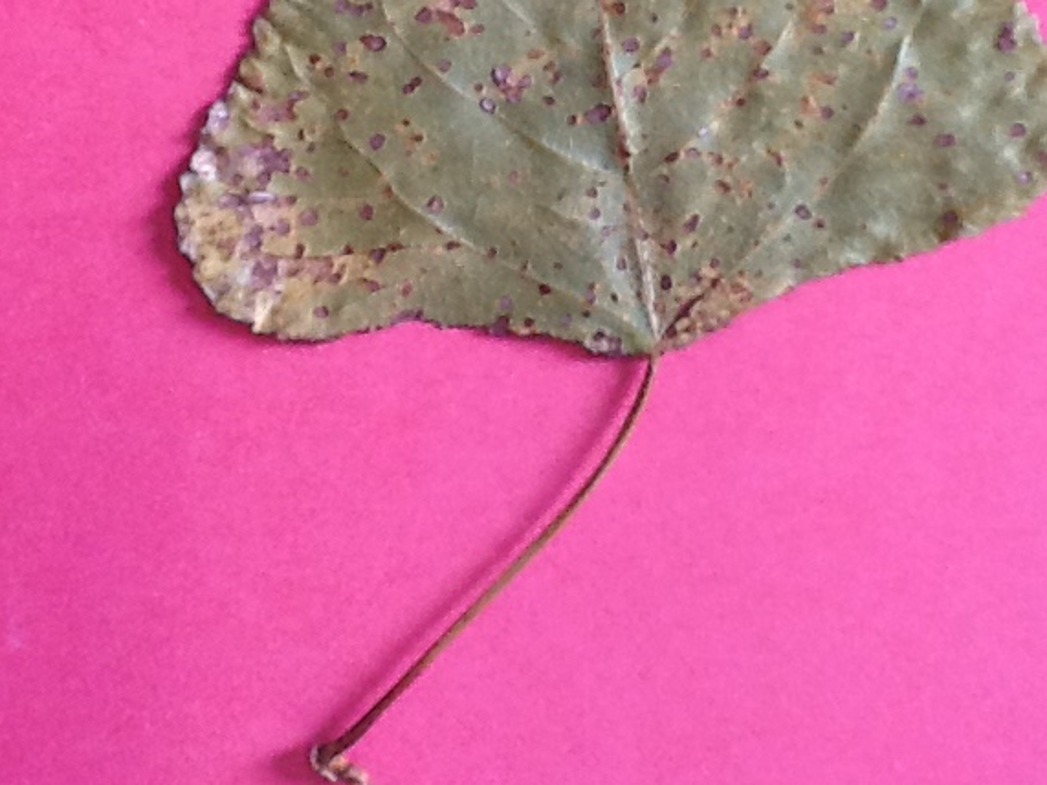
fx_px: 2238
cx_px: 638
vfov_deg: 19.5
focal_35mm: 74
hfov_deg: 26.3
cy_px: 81
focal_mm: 2.03
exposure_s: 1/60
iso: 64
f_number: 2.4
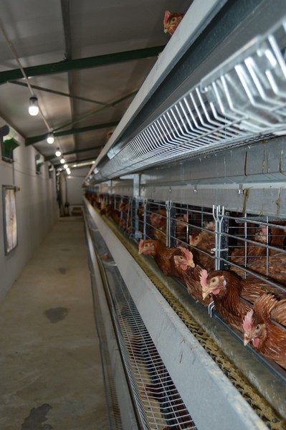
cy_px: 215
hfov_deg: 38.3
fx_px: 412
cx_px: 143
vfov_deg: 55.1
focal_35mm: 34
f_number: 3.8
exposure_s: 1/60
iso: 450
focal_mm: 23
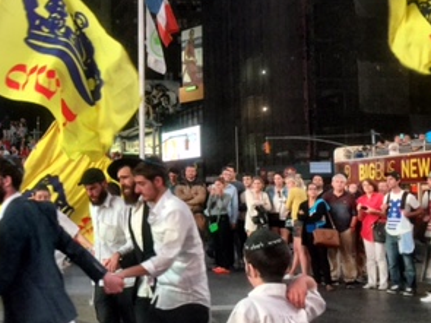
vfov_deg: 23.3
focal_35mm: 63
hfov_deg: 29.5
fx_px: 784
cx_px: 45
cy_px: 145
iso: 32
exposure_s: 1/30
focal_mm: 4.15
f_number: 2.2
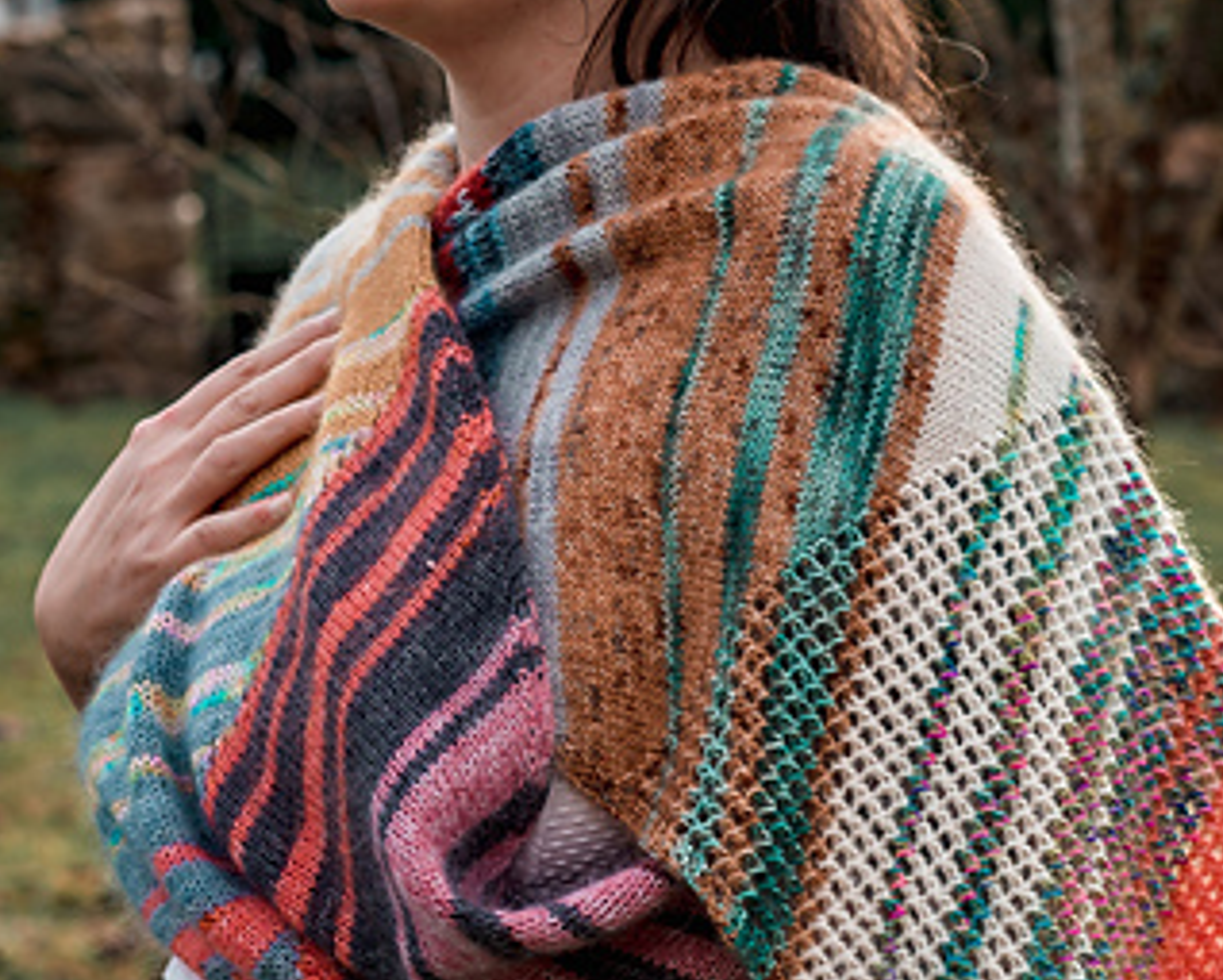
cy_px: 442
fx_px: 4384
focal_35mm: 121
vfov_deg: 12.8
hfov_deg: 15.9
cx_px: 592
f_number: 4
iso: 125
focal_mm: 55
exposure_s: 1/320
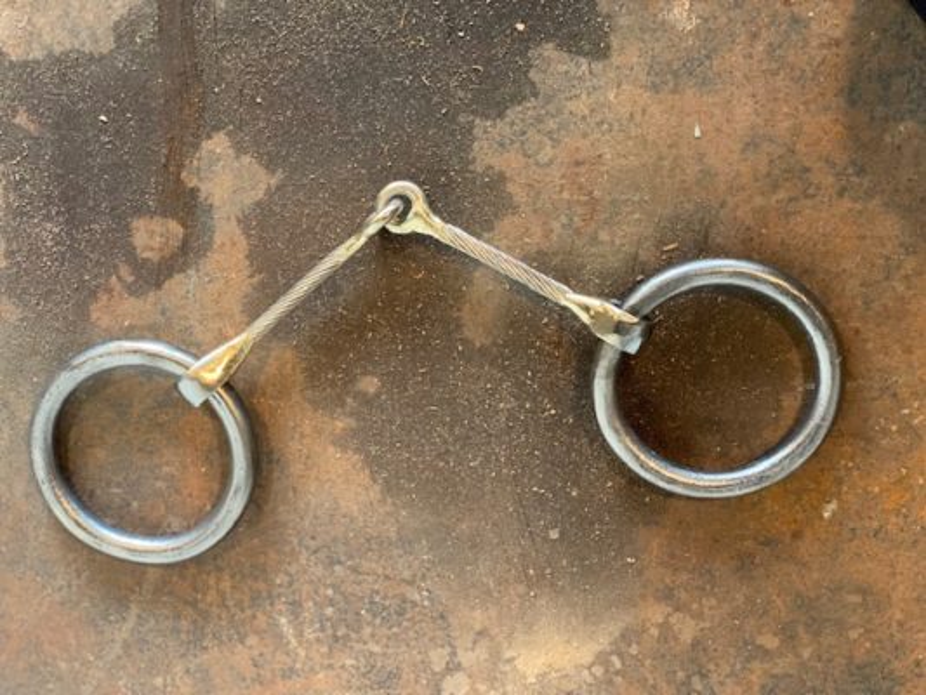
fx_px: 1391
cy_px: 348
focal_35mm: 52
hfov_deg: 36.8
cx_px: 463
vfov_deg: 28.0
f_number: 2
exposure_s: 1/30
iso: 320
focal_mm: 6
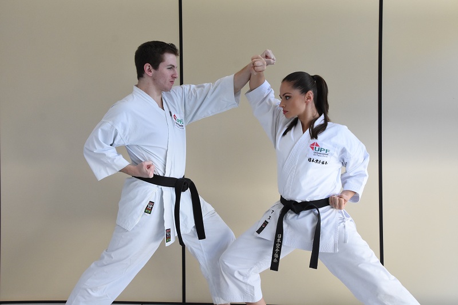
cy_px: 152
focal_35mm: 48
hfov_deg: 41.1
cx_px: 229
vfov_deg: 28.1
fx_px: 611
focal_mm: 32
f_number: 6.3
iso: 1600
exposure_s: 1/250
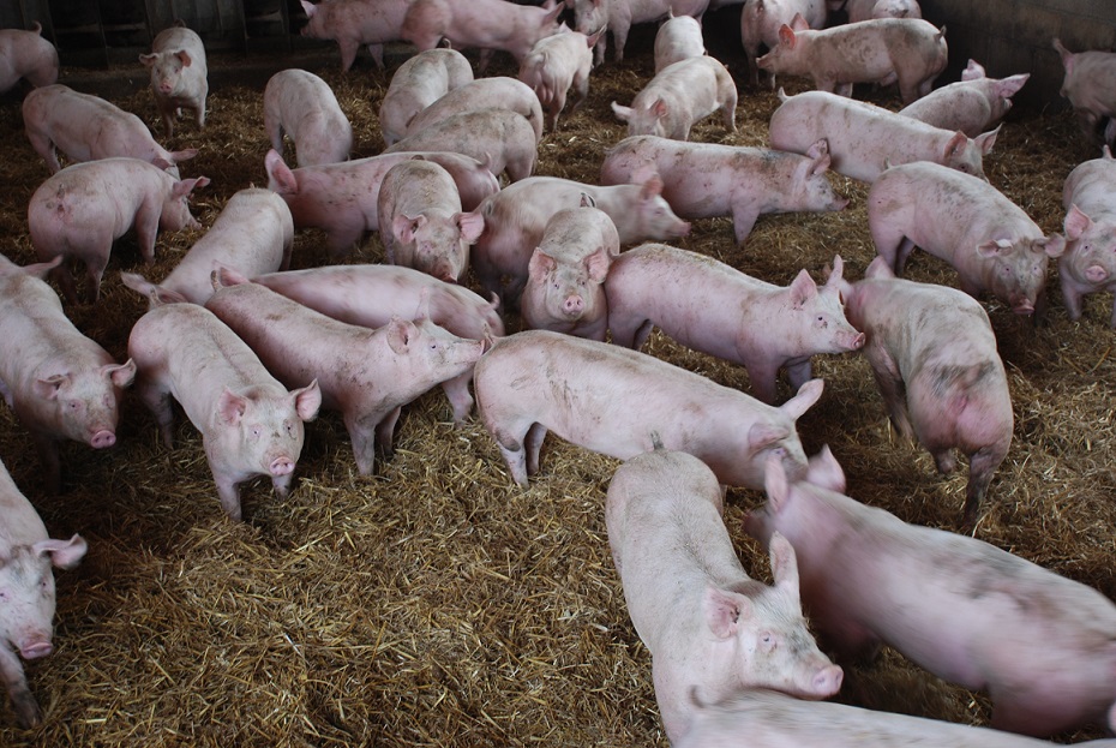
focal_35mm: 52
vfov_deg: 25.8
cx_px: 558
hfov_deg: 37.8
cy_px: 374
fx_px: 1630
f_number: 4.5
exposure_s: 1/30
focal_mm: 35
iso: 200
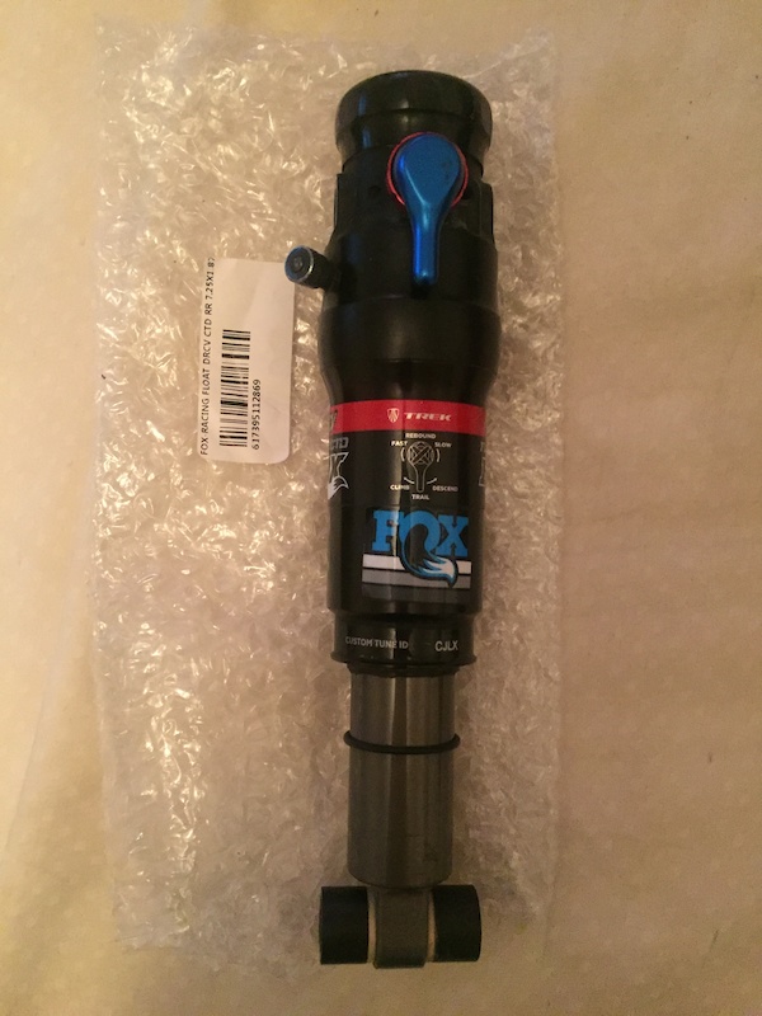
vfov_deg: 61.7
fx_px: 851
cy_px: 508
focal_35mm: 29
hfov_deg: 48.2
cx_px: 381
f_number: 2.2
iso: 400
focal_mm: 4.15
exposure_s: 1/15
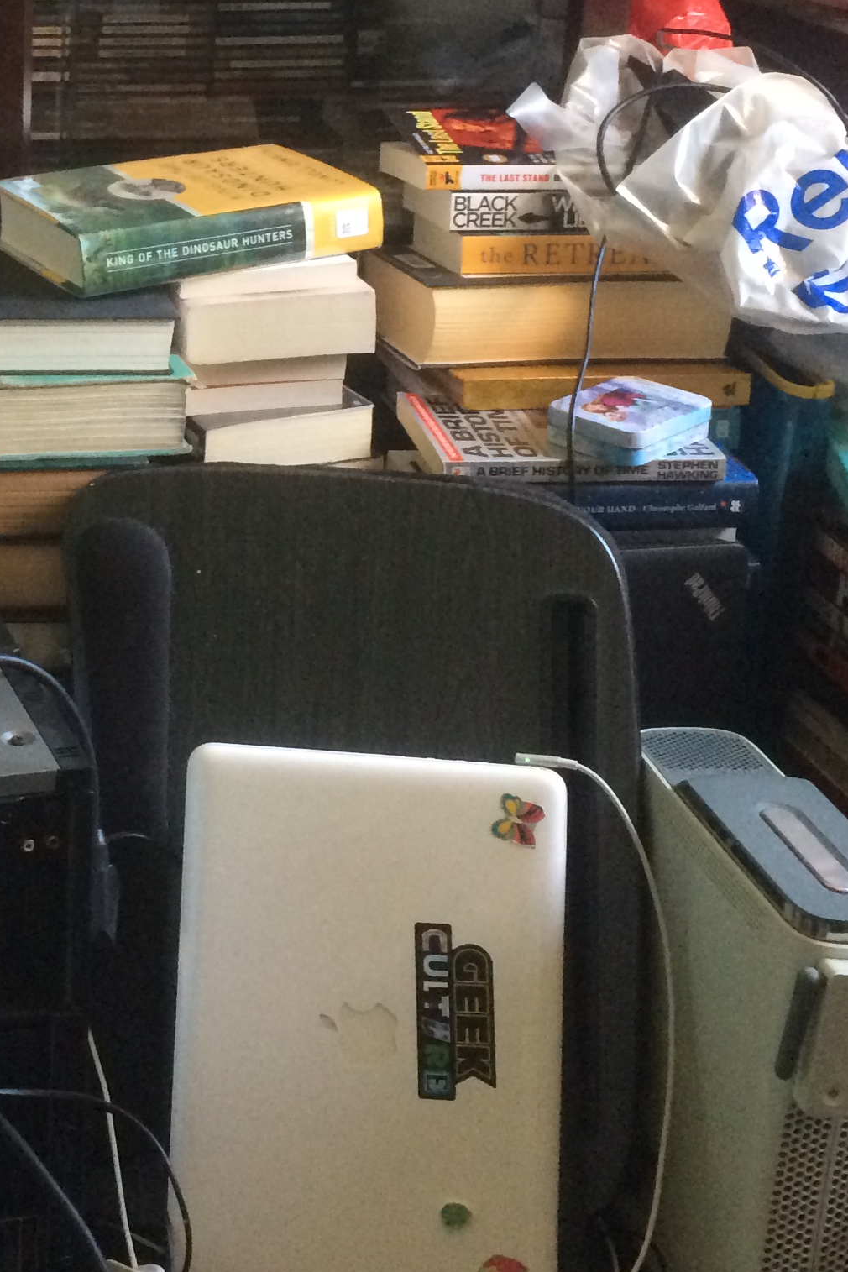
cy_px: 315
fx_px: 2296
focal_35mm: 65
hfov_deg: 20.3
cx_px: 19
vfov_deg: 30.4
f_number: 2.2
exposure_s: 1/33
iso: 250
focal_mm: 4.15
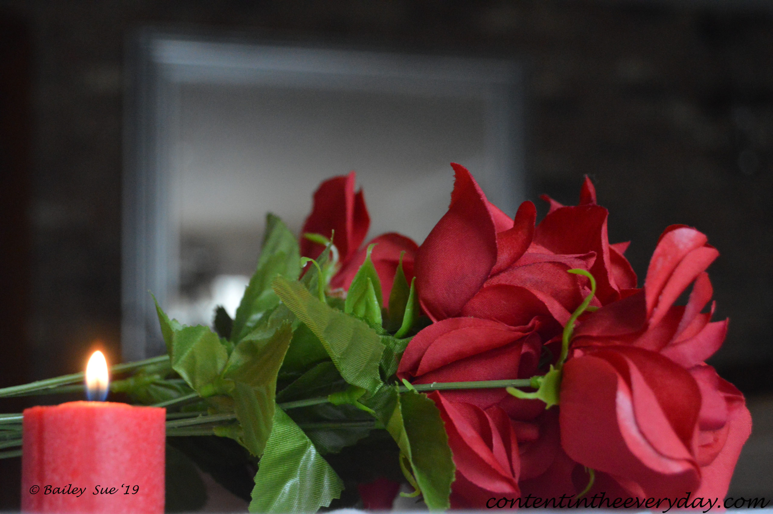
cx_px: 386
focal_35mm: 82
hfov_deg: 24.6
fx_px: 1770
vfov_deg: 16.5
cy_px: 257
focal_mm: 55
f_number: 5.6
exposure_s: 1/60
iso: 3200
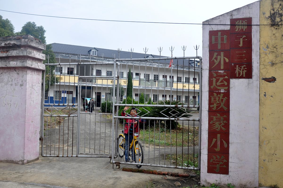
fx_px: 247
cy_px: 94
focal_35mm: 32
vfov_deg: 41.6
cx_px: 142
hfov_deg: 59.6
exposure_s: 1/250
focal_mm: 21
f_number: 8
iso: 200
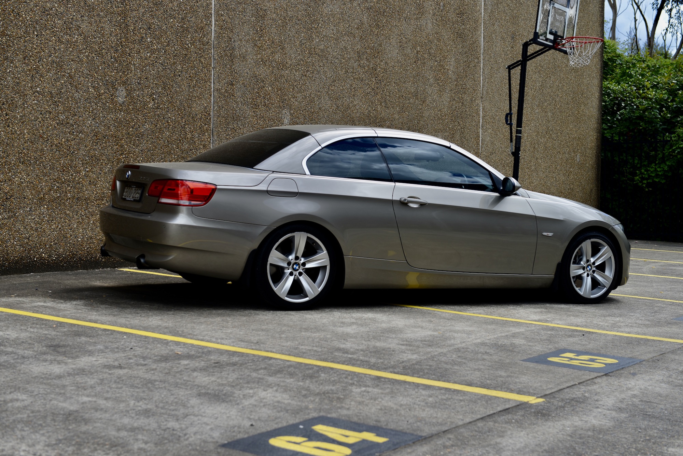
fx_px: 1044
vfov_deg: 24.6
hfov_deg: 36.2
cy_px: 228
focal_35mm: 55
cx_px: 342
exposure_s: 1/250
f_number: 6.3
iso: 100
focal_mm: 55
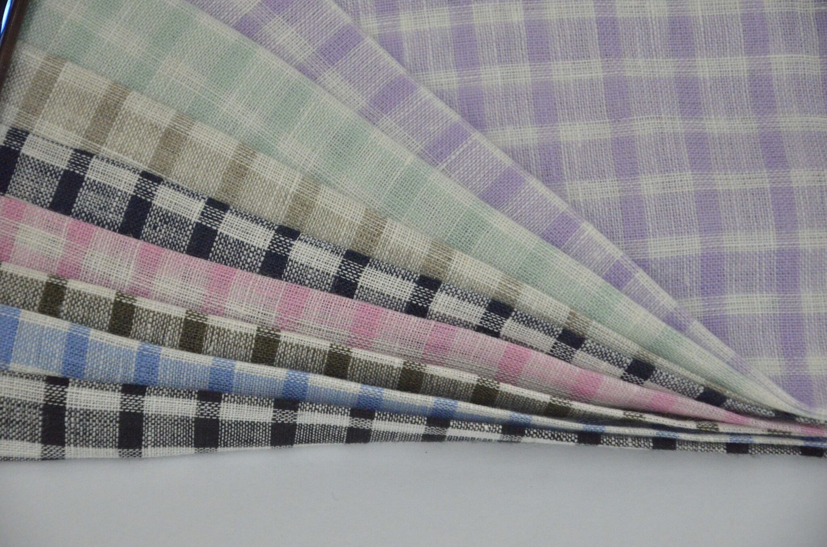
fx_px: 3610
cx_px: 414
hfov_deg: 13.1
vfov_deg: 8.7
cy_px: 274
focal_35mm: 158
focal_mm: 105
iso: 5000
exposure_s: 1/8000
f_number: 6.7
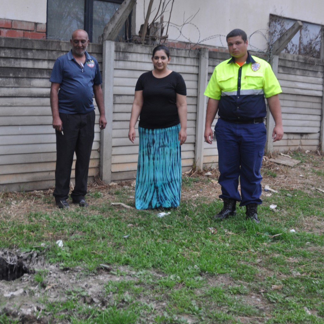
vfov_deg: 36.1
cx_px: 81
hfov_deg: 35.3
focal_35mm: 47
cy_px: 159
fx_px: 498
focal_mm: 24
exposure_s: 1/15
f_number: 4
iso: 500
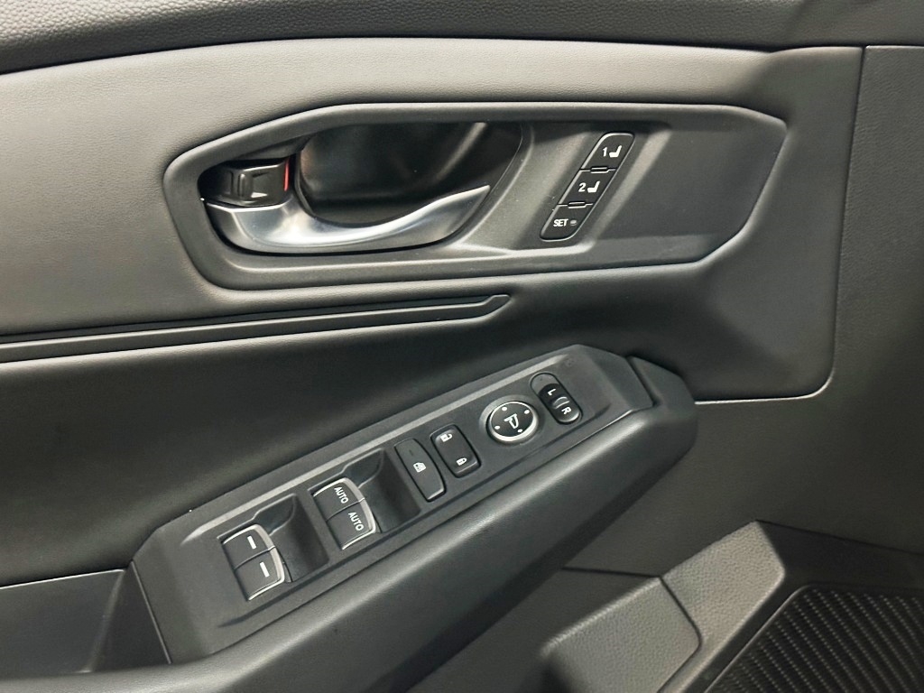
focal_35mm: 48
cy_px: 346
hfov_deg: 39.7
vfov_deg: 30.3
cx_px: 462
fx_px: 1281
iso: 640
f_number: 1.78
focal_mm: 6.86
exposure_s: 1/20
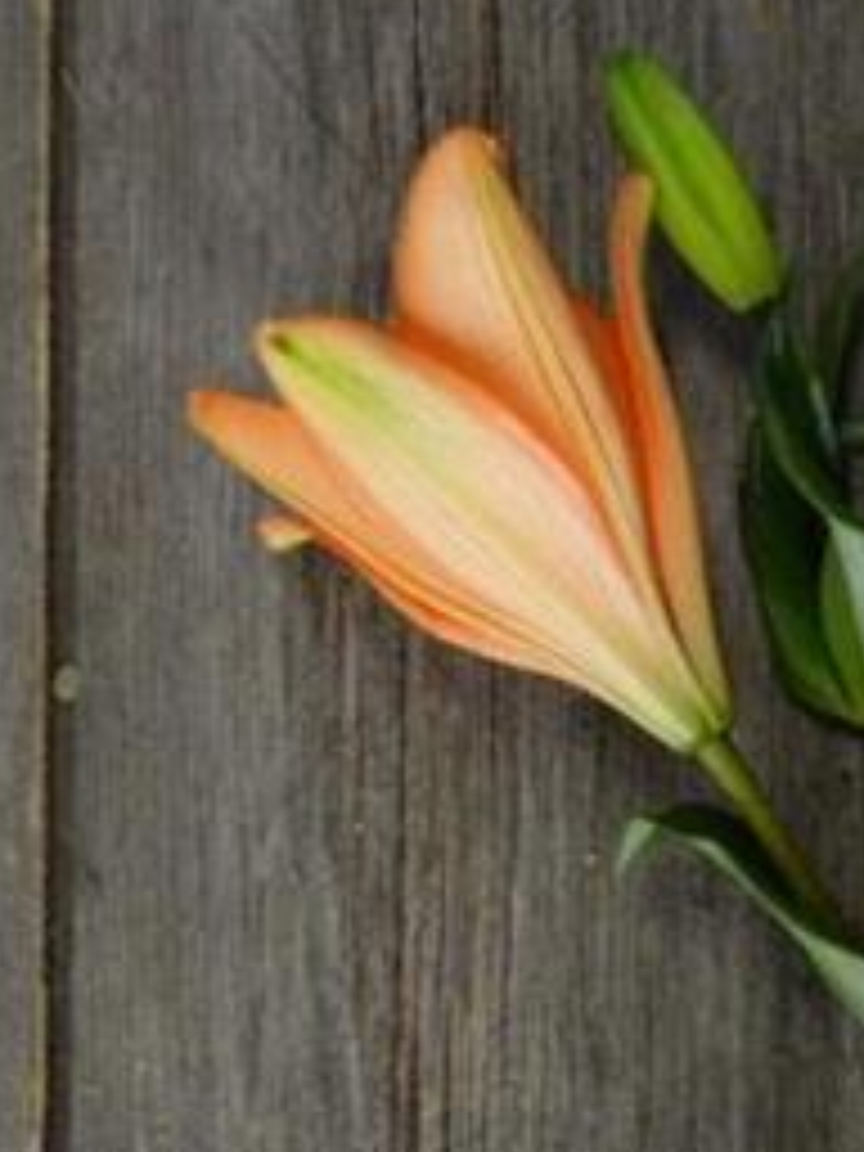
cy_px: 1028
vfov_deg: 30.8
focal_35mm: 60
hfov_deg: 22.3
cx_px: 1066
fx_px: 1997
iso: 800
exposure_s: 1/250
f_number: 3.4
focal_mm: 4
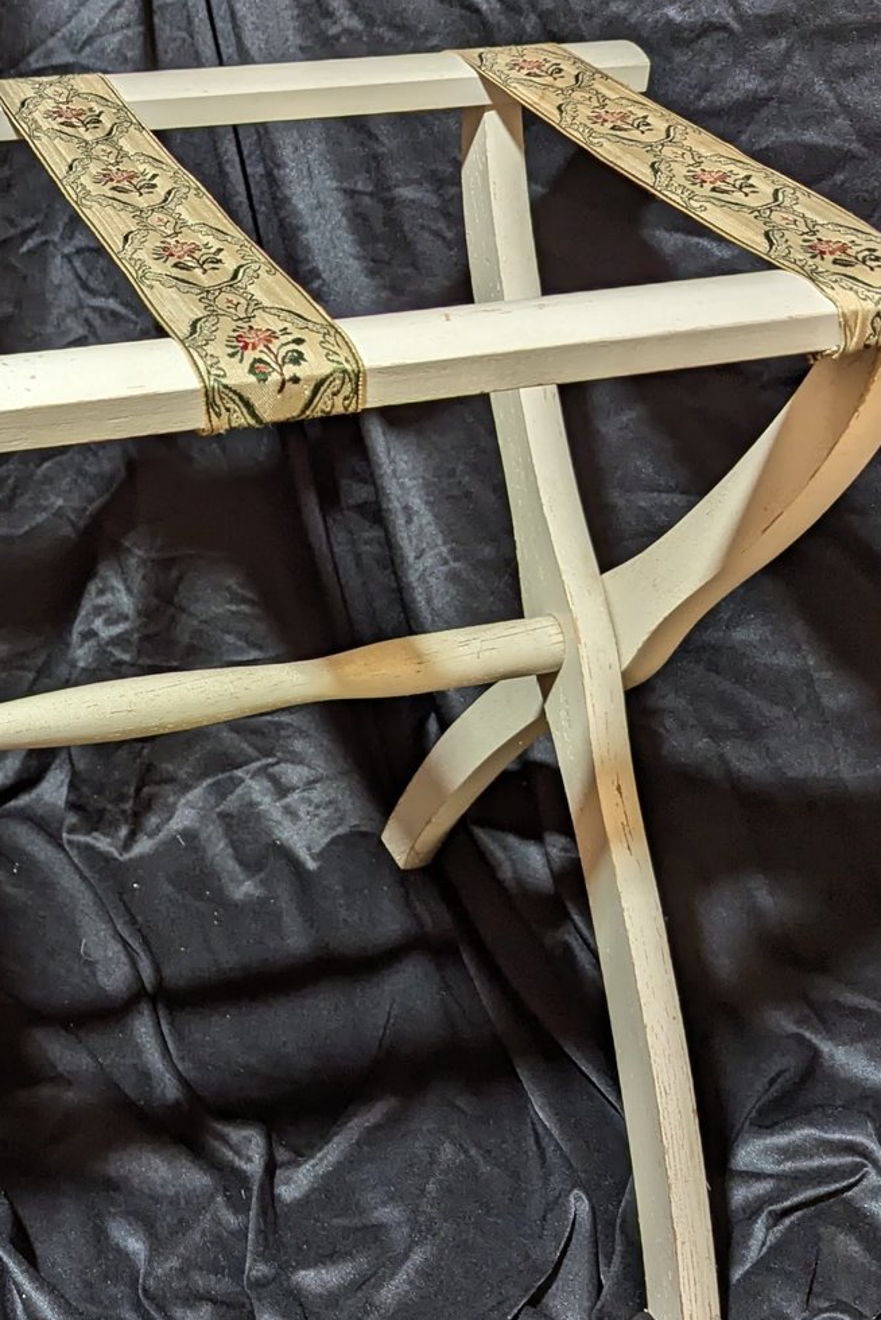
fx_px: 1871
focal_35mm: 51
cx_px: 137
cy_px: 710
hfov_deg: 25.9
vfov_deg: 38.8
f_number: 1.85
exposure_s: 1/60
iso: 617
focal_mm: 6.81
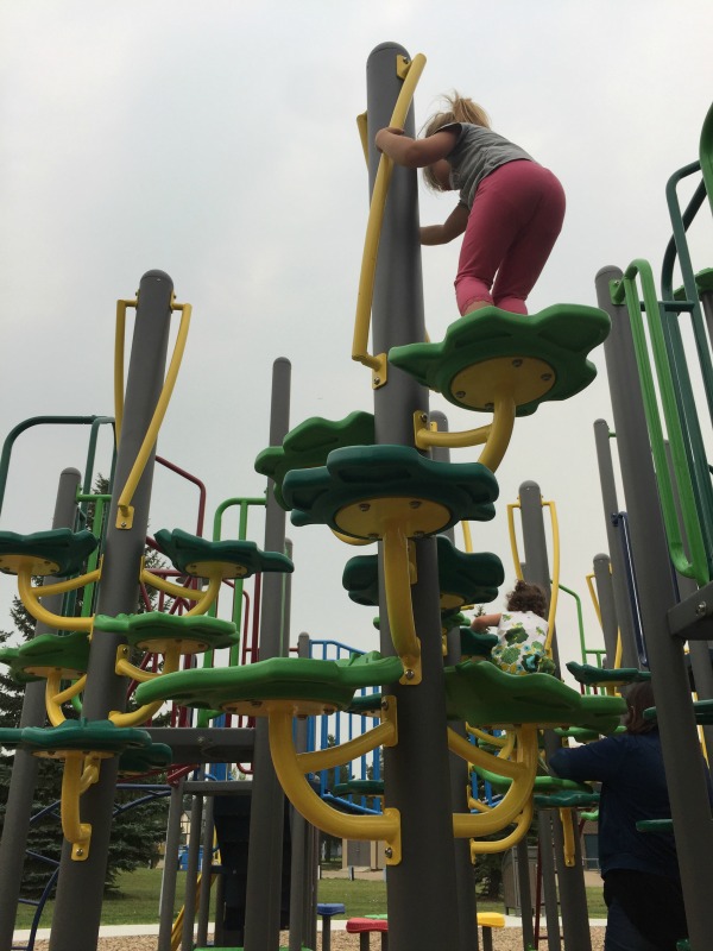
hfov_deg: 48.2
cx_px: 356
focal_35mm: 29
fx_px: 796
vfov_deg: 61.7
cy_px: 476
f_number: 2.2
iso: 32
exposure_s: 1/250
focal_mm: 4.15
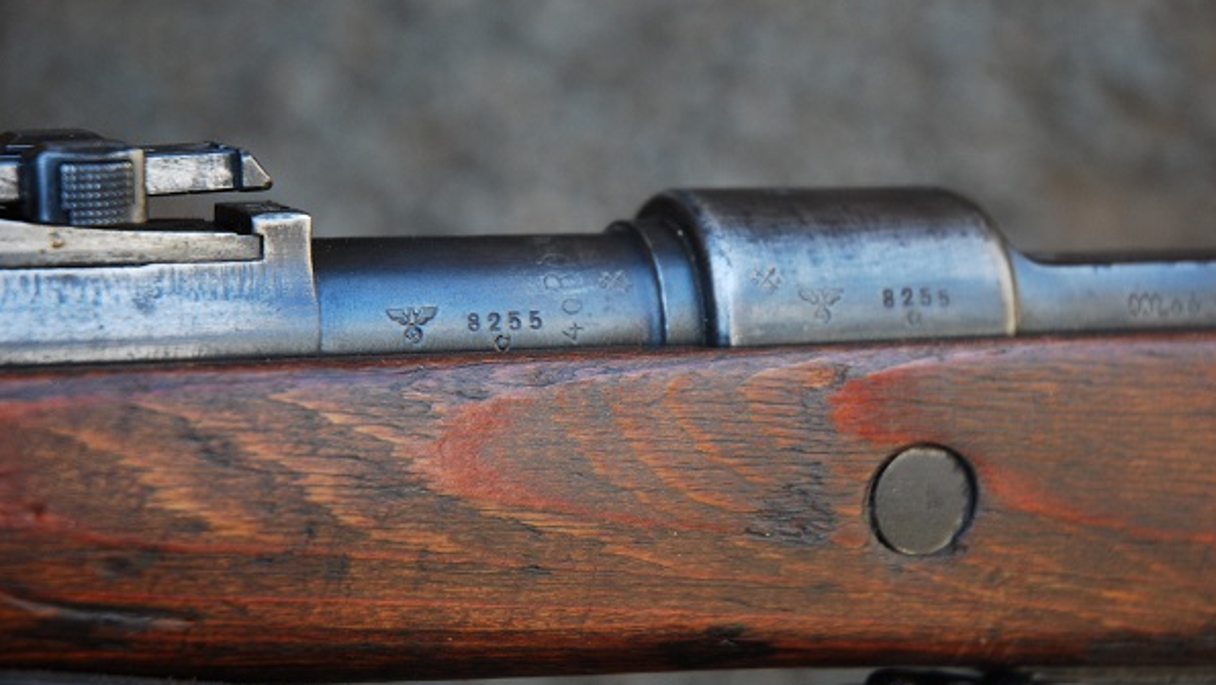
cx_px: 607
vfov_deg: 10.9
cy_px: 334
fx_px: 3580
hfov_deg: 19.3
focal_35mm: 111
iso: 500
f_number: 4.5
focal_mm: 70
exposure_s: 1/125
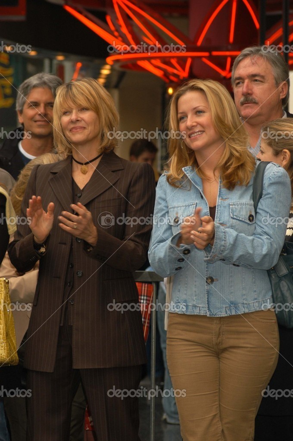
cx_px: 146
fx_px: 3211
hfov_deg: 5.2
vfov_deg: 7.9
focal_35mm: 262
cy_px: 220
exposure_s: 1/160
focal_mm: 175
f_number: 8
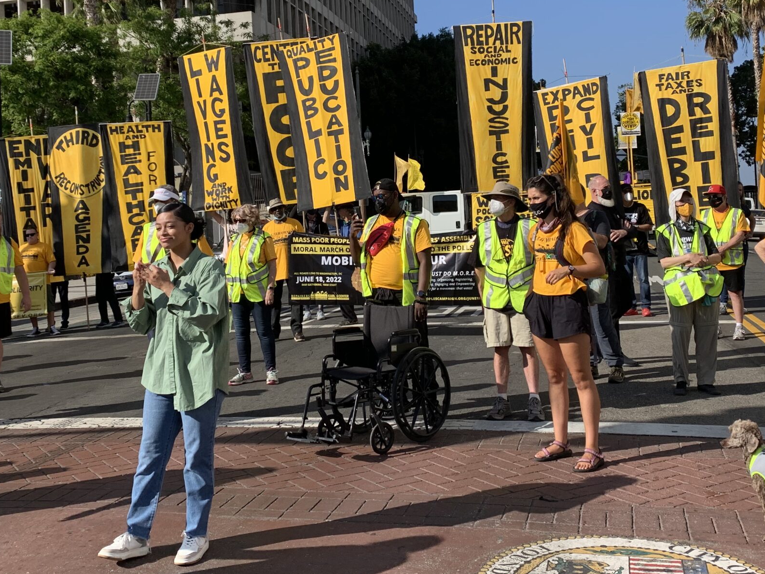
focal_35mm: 42
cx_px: 382
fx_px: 928
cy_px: 209
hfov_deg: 44.8
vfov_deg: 34.1
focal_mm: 4.25
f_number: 1.8
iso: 25
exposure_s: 1/1812
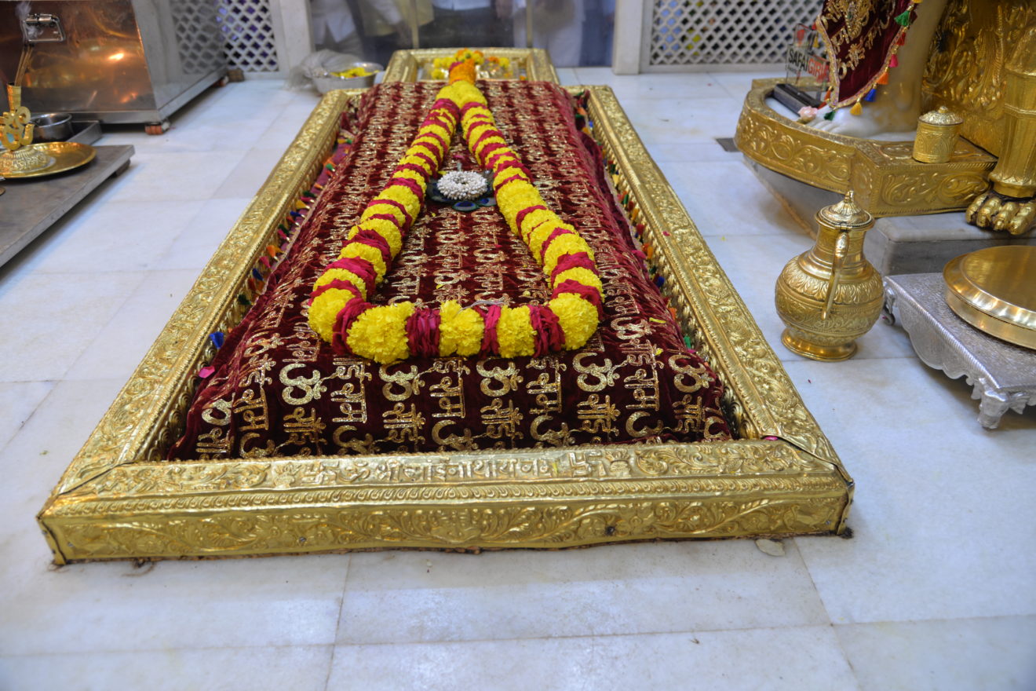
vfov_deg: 46.4
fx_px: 806
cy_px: 346
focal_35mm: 28
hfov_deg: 65.5
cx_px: 518
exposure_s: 1/20
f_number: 4
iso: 200
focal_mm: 28
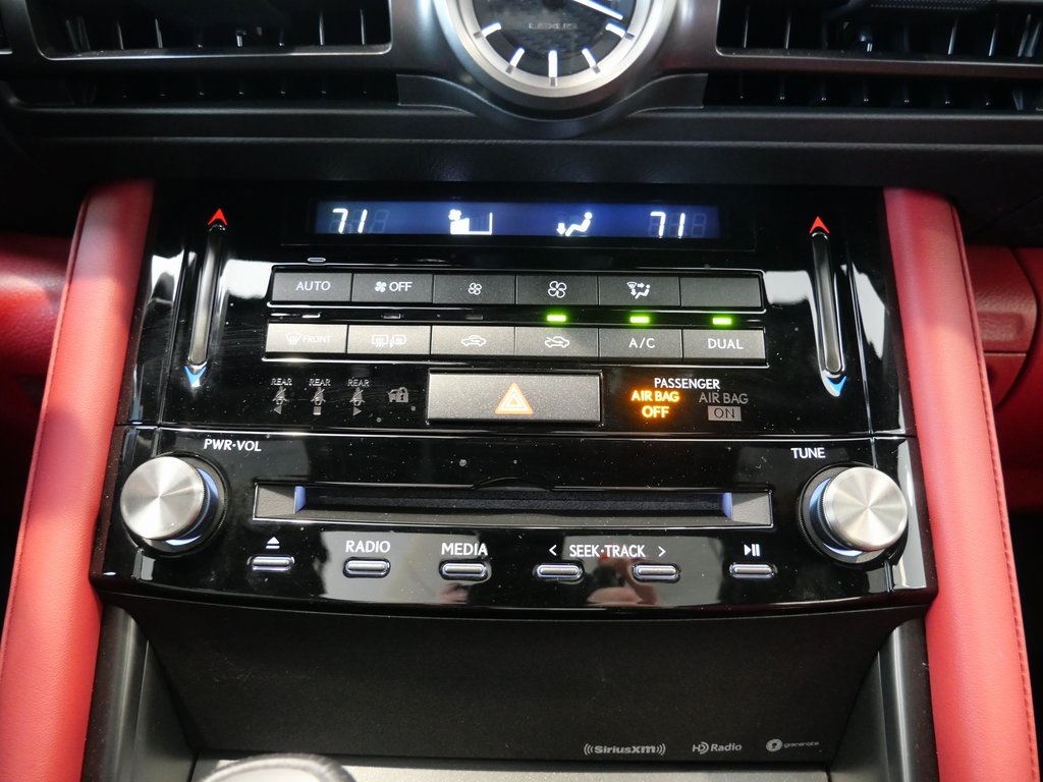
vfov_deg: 56.8
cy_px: 391
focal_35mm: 24
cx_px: 522
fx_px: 723
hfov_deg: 71.6
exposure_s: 1/8
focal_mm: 12
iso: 3200
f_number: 3.5
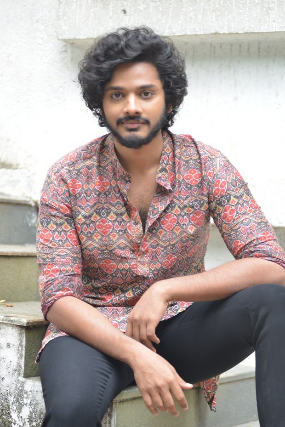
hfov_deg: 14.7
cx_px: 160
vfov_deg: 21.9
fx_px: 1103
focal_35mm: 93
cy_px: 228
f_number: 16
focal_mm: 80
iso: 640
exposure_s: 1/160
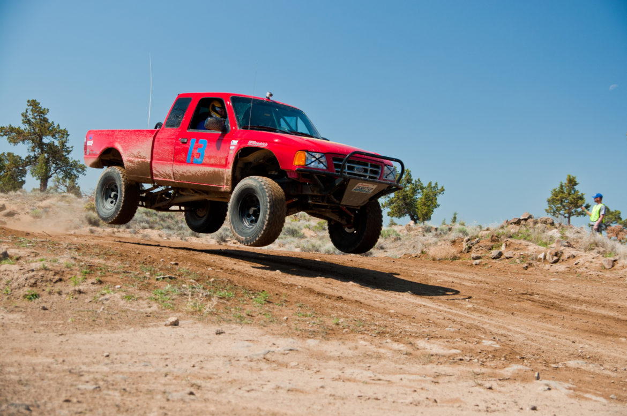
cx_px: 314
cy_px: 208
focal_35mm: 51
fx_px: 887
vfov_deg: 26.4
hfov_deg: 38.9
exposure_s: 1/800
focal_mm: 34
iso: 250
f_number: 5.6
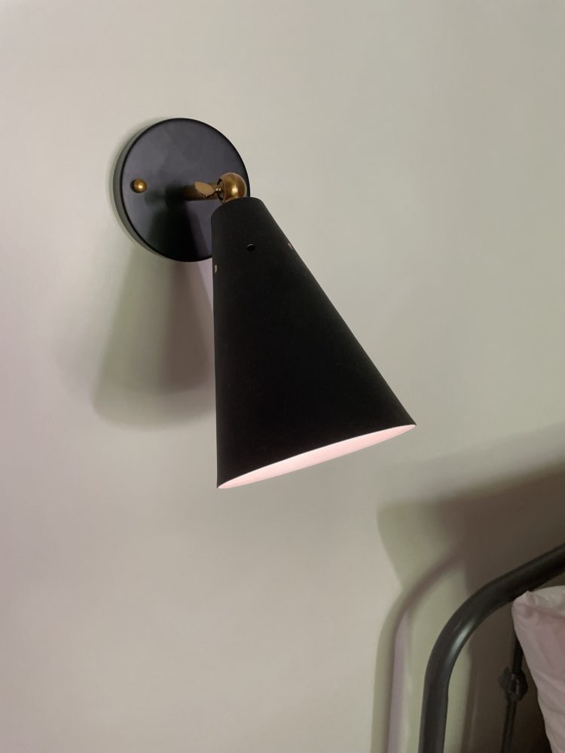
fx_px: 566
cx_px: 282
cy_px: 376
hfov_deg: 53.1
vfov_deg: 67.3
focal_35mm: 26
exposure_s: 1/60
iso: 250
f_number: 1.6
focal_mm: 4.2
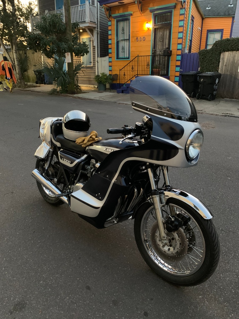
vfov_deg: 67.3
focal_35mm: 26
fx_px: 239
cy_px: 160
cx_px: 120
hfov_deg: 53.1
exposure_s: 1/24
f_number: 1.8
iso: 640
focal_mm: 4.25
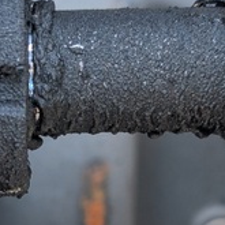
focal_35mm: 103
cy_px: 216
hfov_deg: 16.5
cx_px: -5
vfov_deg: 16.6
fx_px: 757
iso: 48
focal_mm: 6.9
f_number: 1.68
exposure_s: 1/126
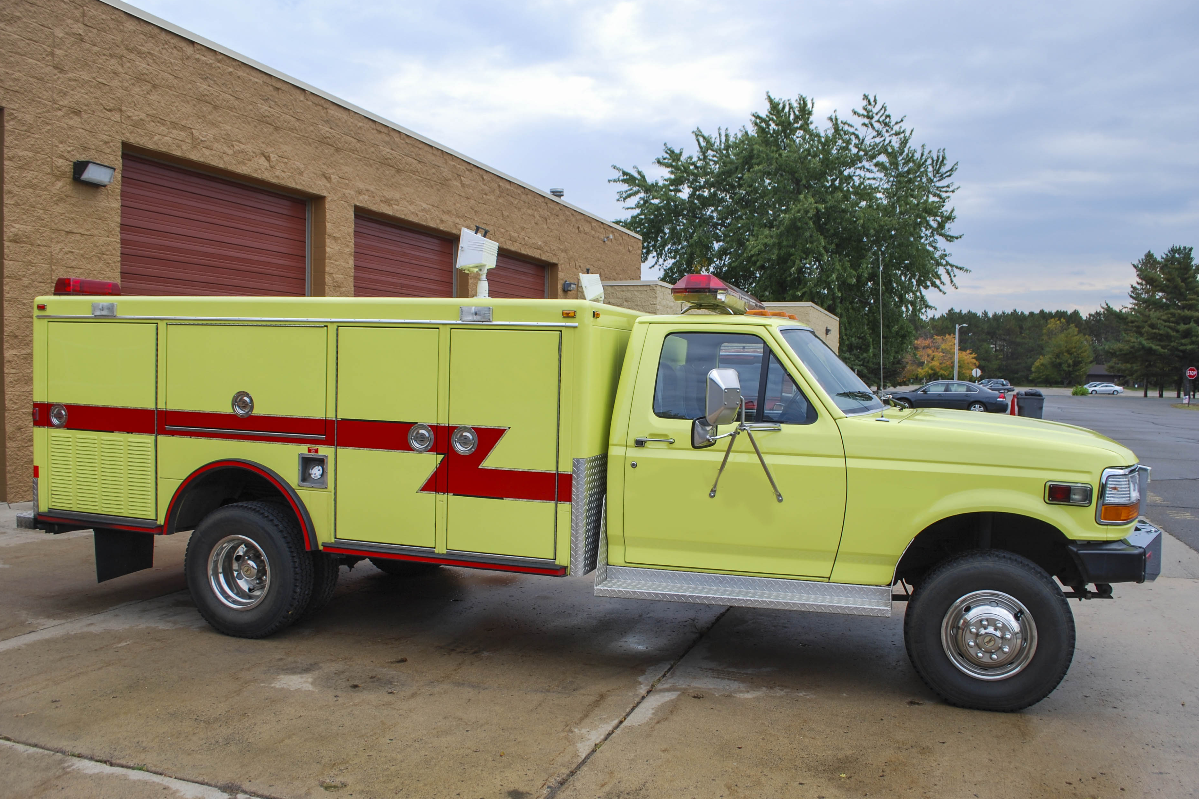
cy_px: 396
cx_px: 591
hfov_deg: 65.5
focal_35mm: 28
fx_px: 932
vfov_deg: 46.4
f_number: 6.3
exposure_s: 1/160
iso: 100
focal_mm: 18
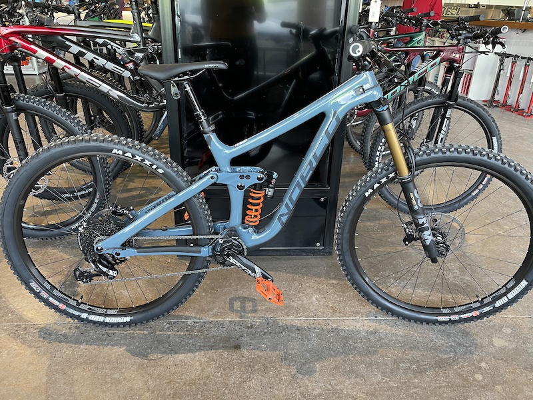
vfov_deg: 53.1
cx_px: 266
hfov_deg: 67.3
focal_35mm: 26
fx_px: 400
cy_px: 200
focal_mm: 4.2
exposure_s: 1/60
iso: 125
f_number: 1.6
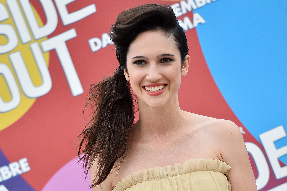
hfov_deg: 10.3
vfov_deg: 6.9
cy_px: 96
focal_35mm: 200
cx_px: 144
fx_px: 1594
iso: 640
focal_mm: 200
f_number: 3.5
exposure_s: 1/400
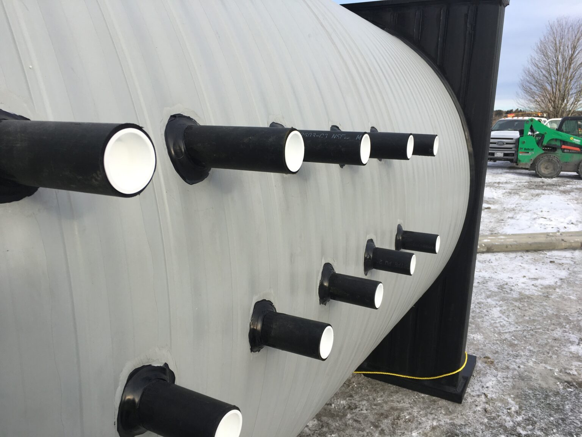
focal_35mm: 29
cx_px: 291
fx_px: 488
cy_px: 218
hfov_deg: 61.7
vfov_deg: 48.2
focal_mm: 4.15
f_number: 2.2
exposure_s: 1/587
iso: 25
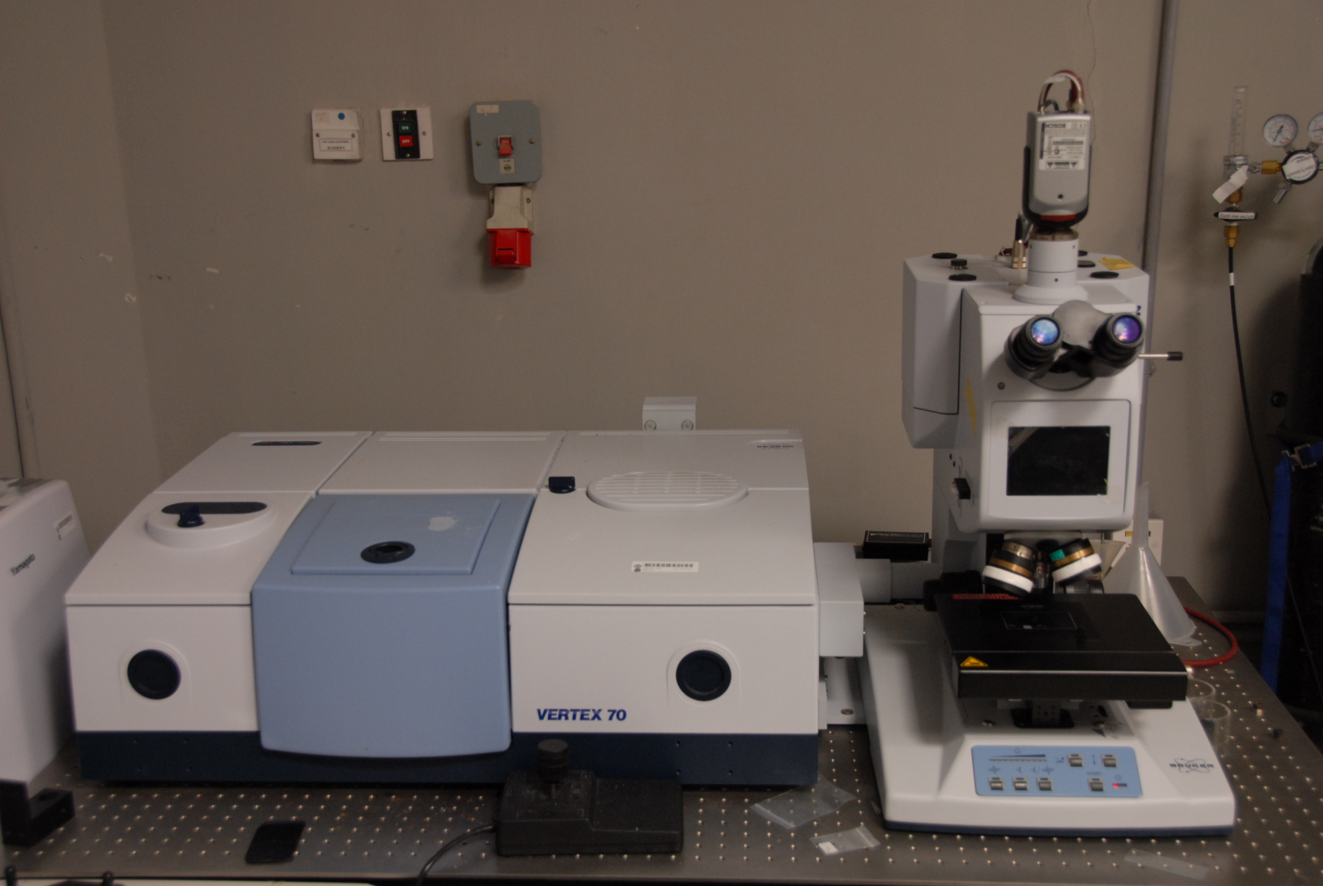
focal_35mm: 42
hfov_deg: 46.3
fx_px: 1545
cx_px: 662
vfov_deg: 32.0
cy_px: 443
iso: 400
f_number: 5
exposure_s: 1/4
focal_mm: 28
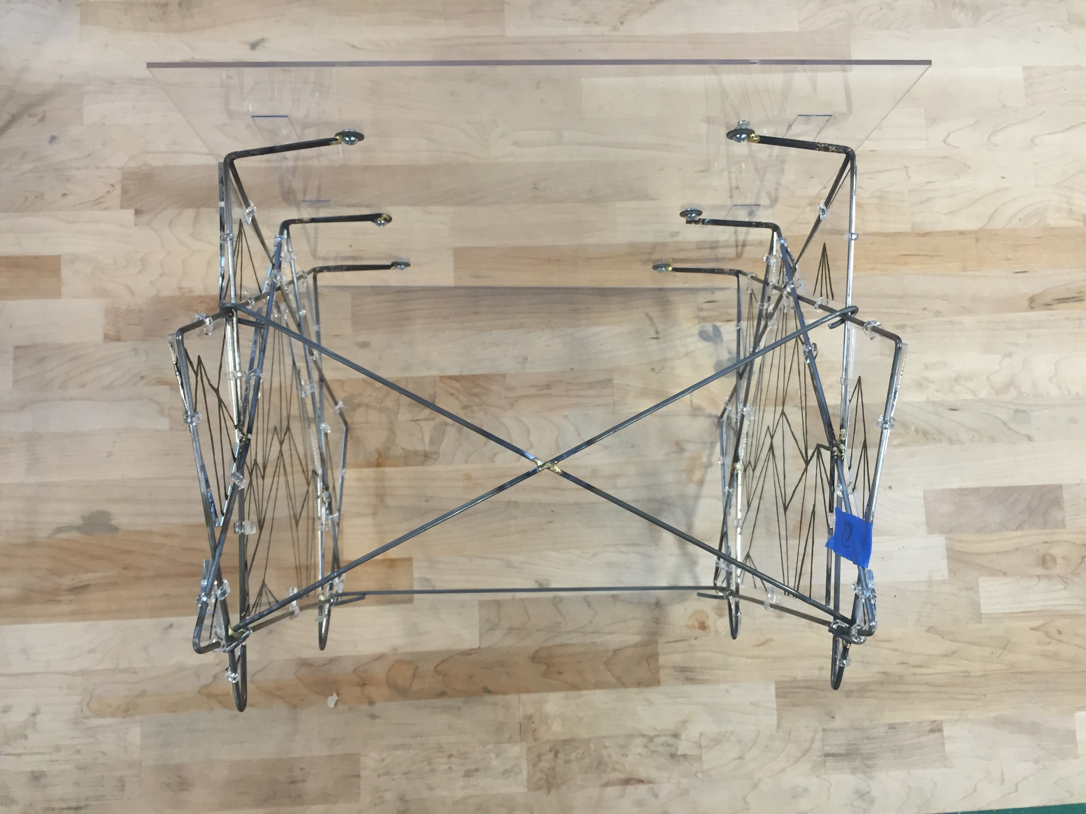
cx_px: 543
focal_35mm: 29
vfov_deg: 48.2
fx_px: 910
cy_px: 407
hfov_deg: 61.7
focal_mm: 4.15
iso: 64
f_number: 2.2
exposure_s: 1/30
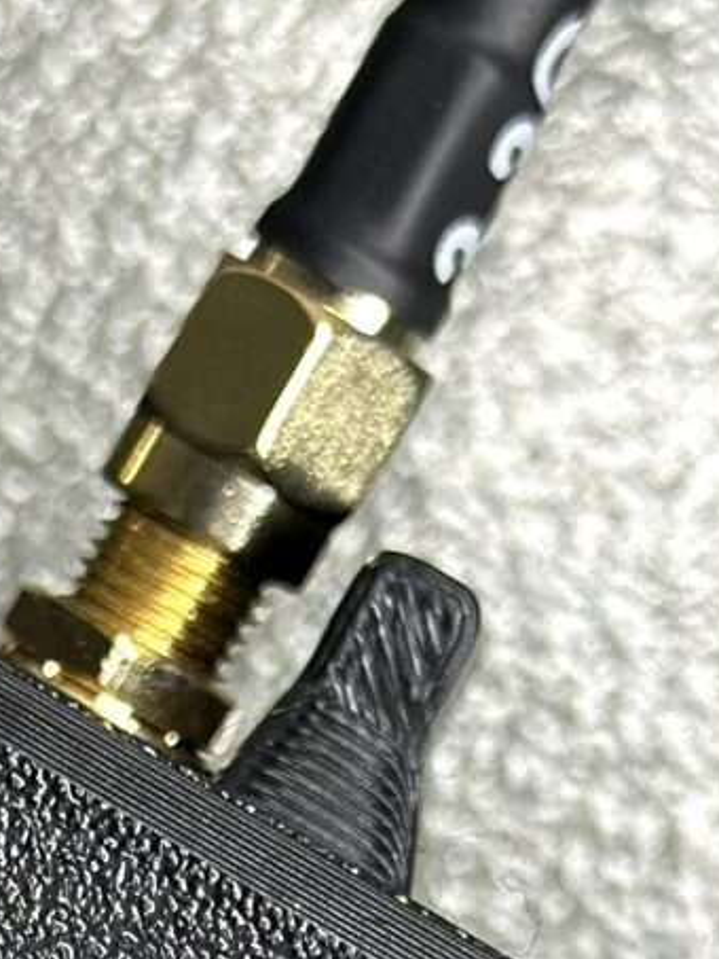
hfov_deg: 6.8
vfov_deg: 9.0
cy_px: 1302
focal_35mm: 217
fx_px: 6007
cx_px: 137
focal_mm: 6.86
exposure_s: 1/141
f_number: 1.78
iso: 80
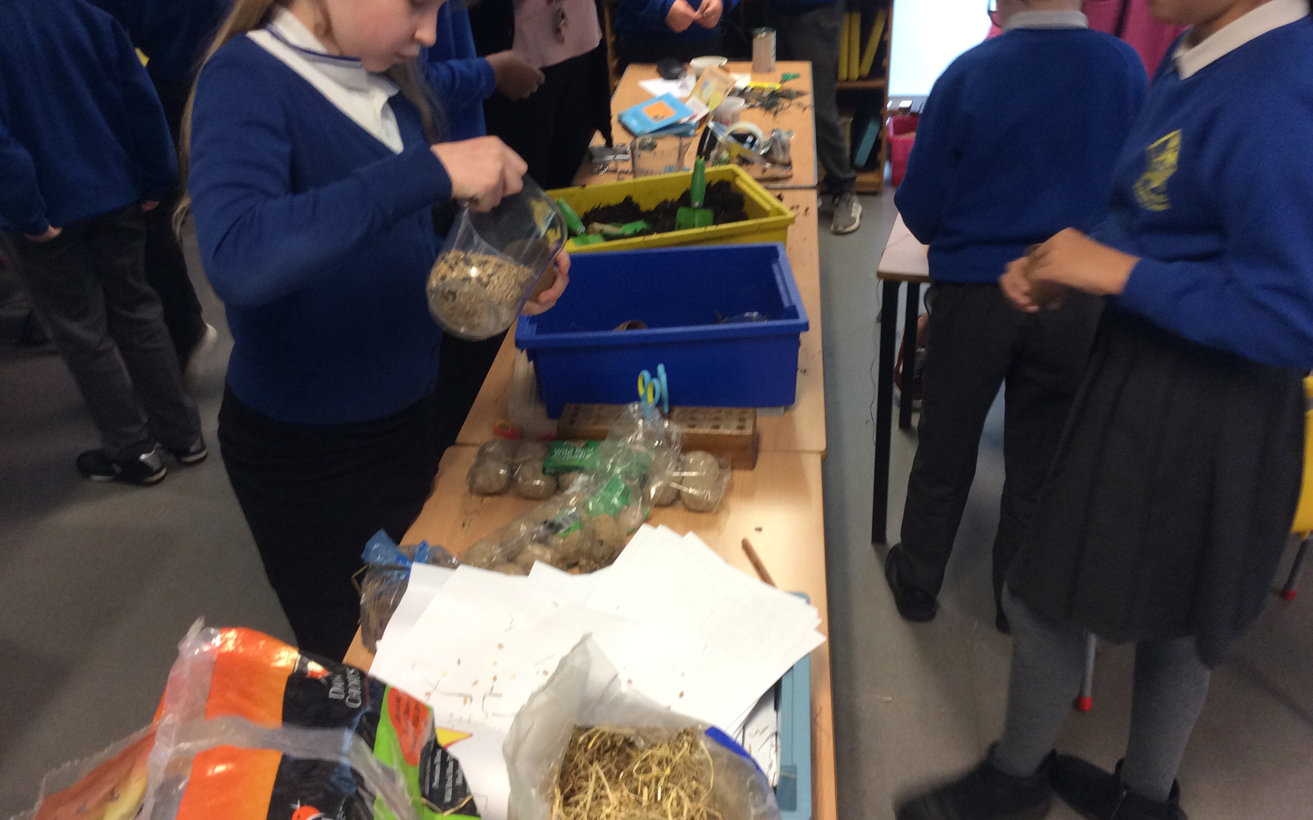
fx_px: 1217
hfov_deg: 56.7
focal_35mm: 34
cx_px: 659
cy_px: 357
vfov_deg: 37.2
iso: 80
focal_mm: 3.3
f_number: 2.4
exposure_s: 1/25
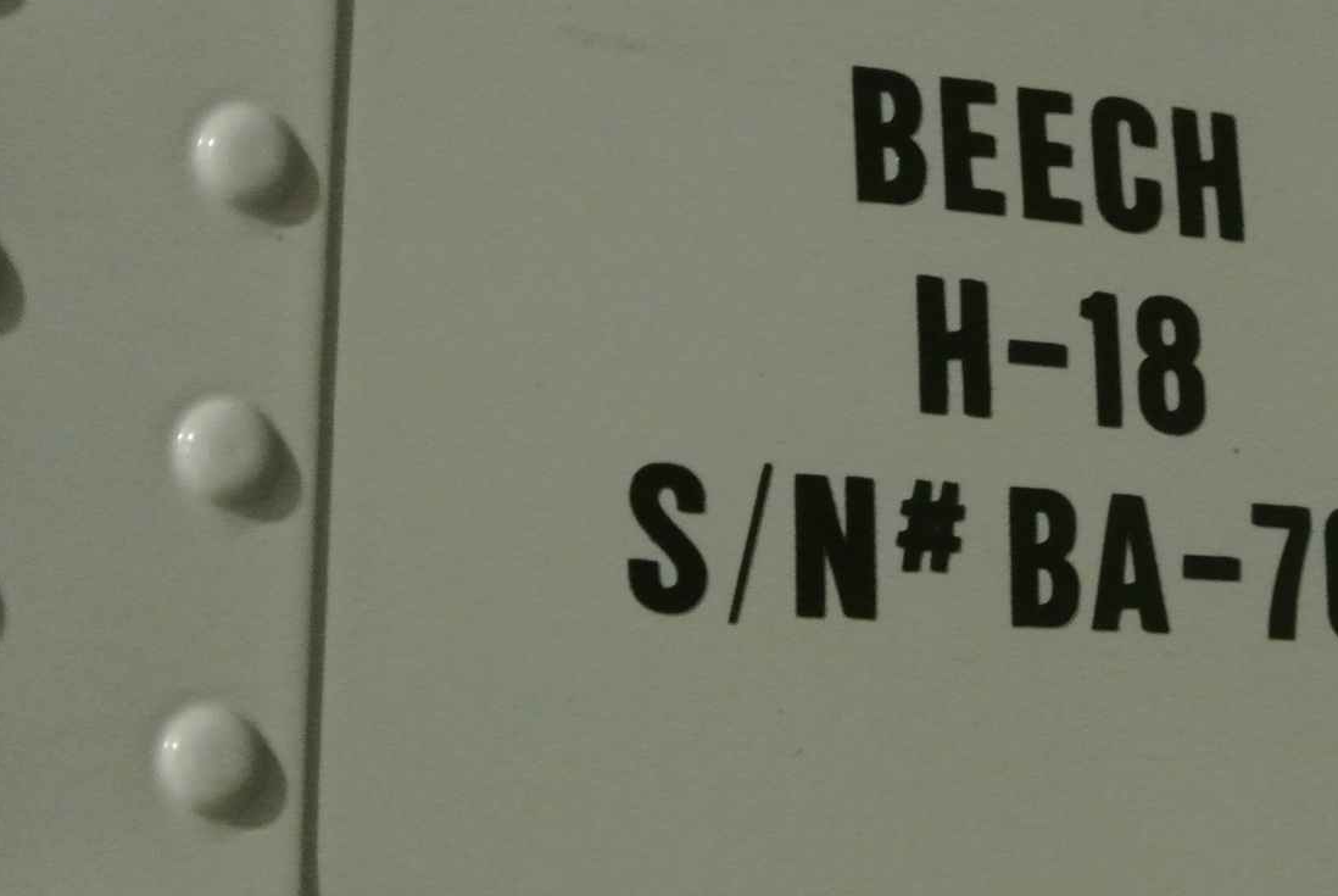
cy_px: 458
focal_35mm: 127
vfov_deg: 10.8
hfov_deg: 15.9
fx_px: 4726
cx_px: 1176
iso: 3200
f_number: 5.6
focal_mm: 26.7
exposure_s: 1/30
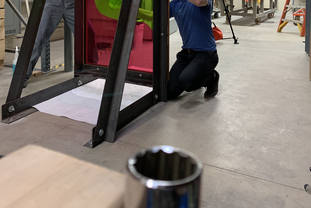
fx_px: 320
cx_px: 157
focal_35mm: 37
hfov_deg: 51.9
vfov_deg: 32.8
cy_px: -4
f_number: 1.8
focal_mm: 4.25
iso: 125
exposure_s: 1/60
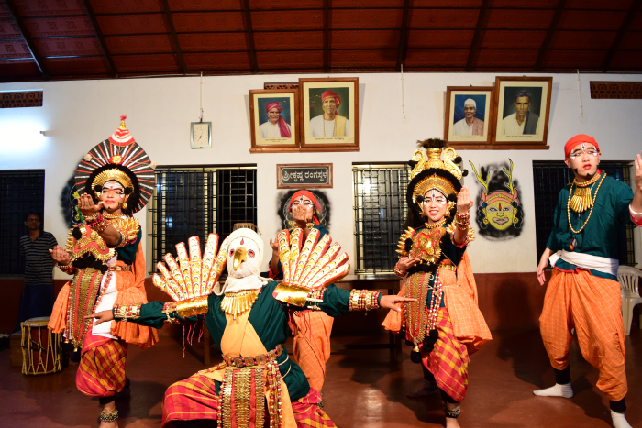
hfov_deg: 67.4
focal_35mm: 27
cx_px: 321
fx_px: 482
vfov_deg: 47.9
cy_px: 214
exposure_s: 1/30
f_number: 4
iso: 720
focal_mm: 18
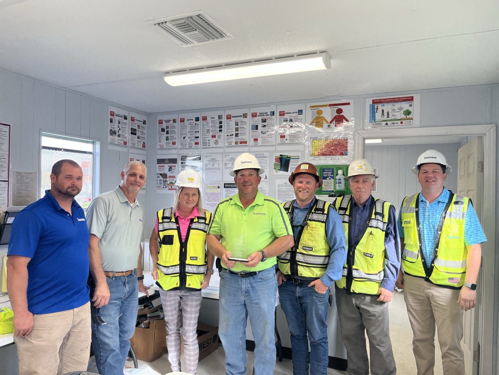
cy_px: 188
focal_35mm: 26
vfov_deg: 53.1
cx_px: 250
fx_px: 375
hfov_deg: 67.3
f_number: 1.6
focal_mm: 5.1
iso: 64
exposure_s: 1/158
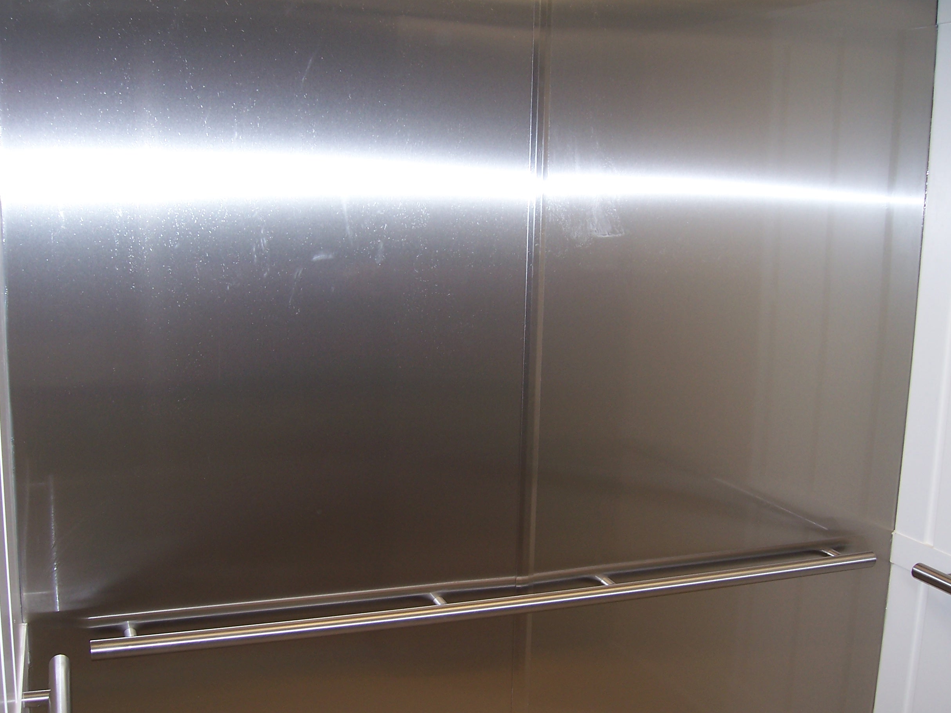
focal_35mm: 38
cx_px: 470
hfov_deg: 49.0
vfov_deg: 37.7
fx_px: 1044
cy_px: 375
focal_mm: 6
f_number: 3
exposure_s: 1/60
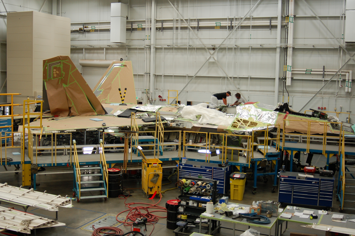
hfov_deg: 46.4
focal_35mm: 42
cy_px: 118
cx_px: 178
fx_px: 414
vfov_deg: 31.8
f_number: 3.5
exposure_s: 1/50
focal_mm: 28
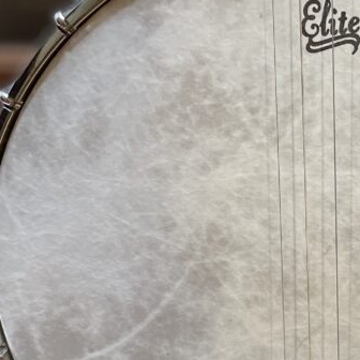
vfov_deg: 24.2
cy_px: 296
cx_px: 328
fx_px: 824
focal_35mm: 70
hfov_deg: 23.9
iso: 320
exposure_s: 1/60
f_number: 1.6
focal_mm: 4.2
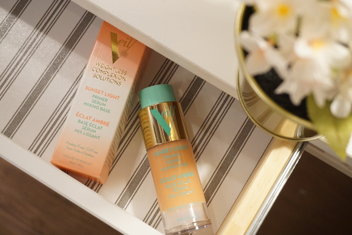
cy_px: 118
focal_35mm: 58
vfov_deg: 23.2
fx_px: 572
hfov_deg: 34.2
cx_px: 176
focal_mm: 39
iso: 3200
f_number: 5.6
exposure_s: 1/60
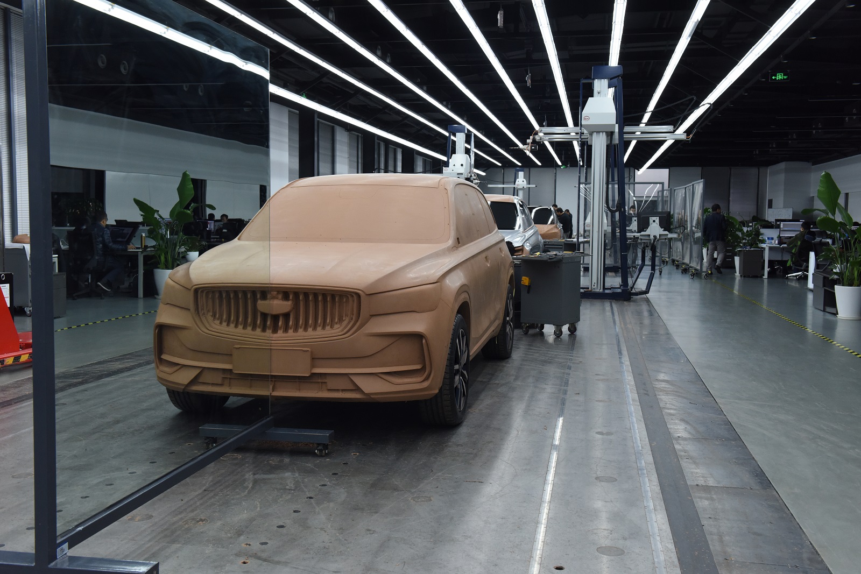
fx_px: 909
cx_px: 430
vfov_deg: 35.1
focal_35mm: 38
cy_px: 287
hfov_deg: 50.7
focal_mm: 38
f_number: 8
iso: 2000
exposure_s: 1/250
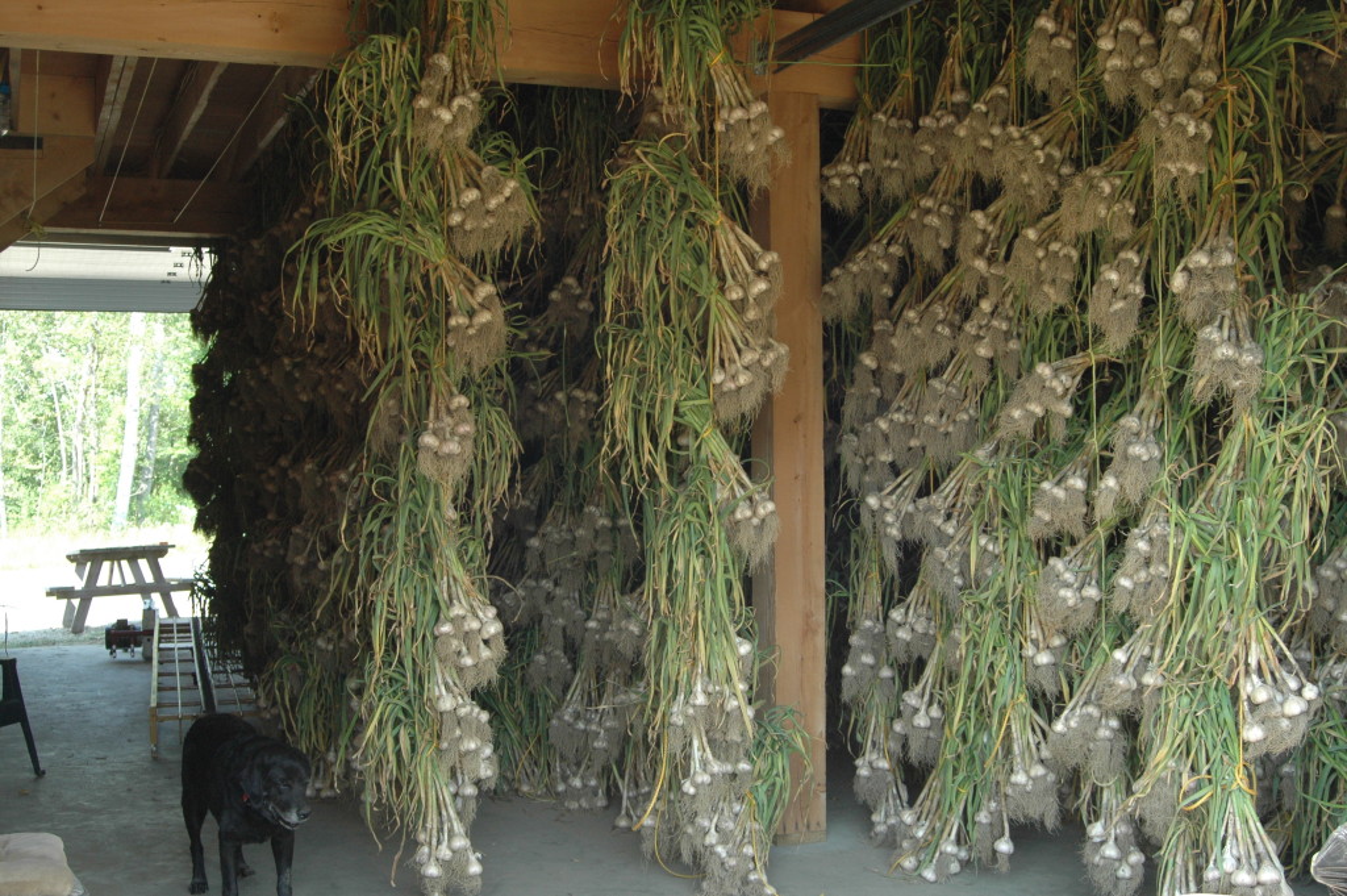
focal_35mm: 42
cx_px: 674
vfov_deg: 31.8
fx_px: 1570
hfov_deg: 46.4
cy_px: 448
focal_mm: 28
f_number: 6.3
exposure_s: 1/160
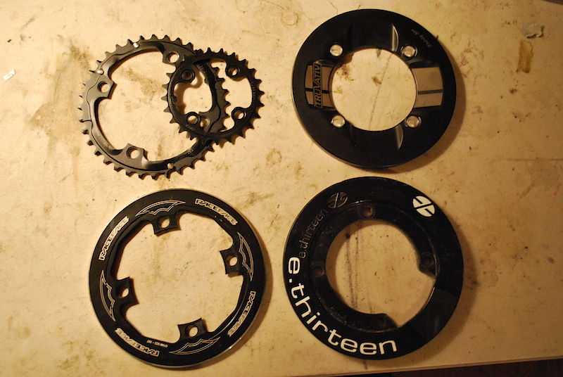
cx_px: 282
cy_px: 188
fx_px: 564
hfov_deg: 53.1
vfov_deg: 37.0
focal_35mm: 36
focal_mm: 24
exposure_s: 1/30
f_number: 4.2
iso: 1400
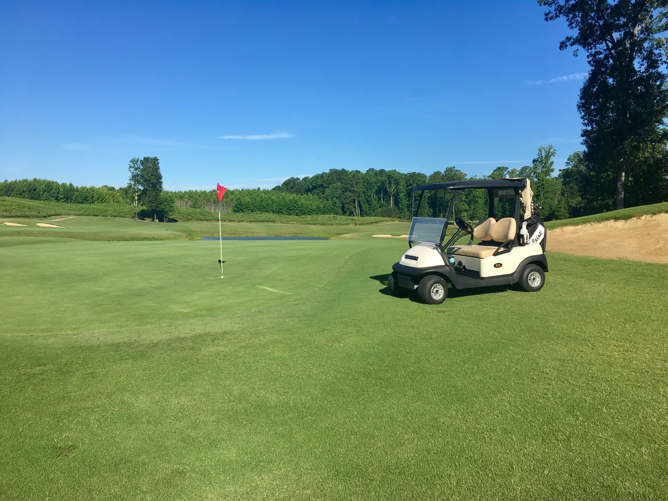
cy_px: 250
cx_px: 334
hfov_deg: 61.7
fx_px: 560
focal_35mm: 29
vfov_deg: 48.2
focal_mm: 4.15
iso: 25
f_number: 2.2
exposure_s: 1/1570
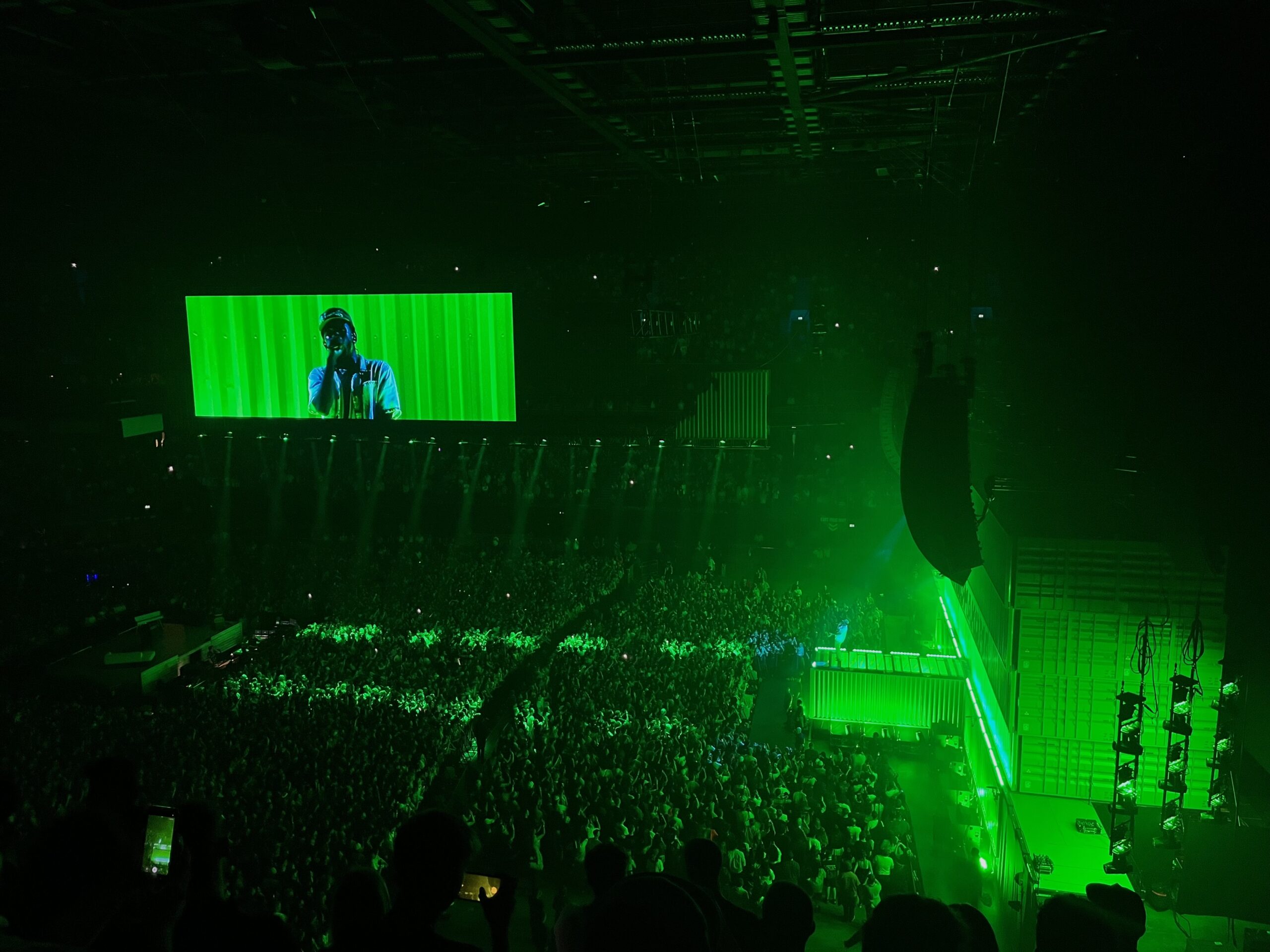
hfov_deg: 67.3
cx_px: 635
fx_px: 954
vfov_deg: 53.1
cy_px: 476
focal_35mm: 26
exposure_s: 1/60
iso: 160
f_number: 1.6
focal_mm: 5.1
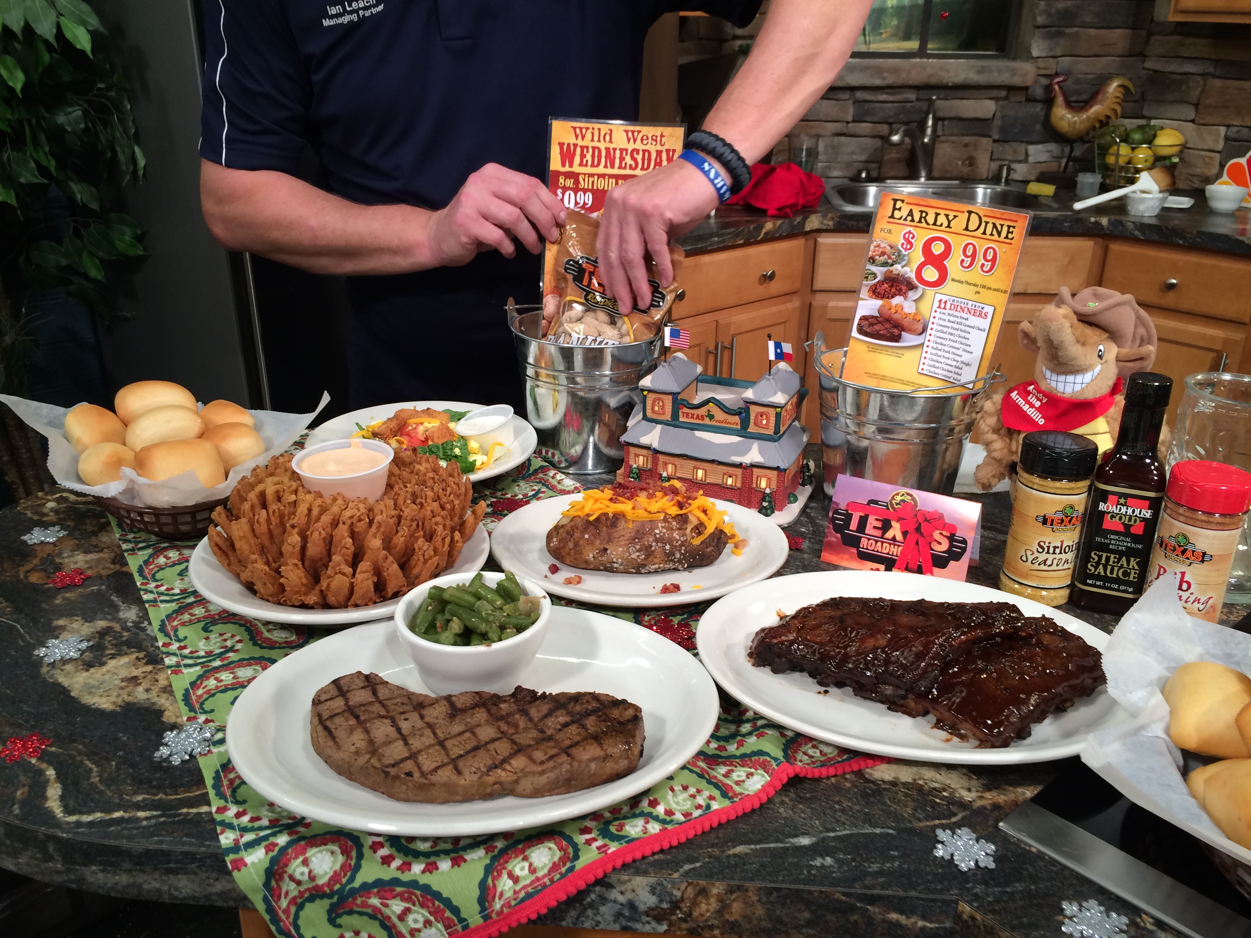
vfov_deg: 48.2
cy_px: 469
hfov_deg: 61.7
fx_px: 1048
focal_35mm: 29
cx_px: 626
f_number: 2.2
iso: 50
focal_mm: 4.15
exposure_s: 1/30
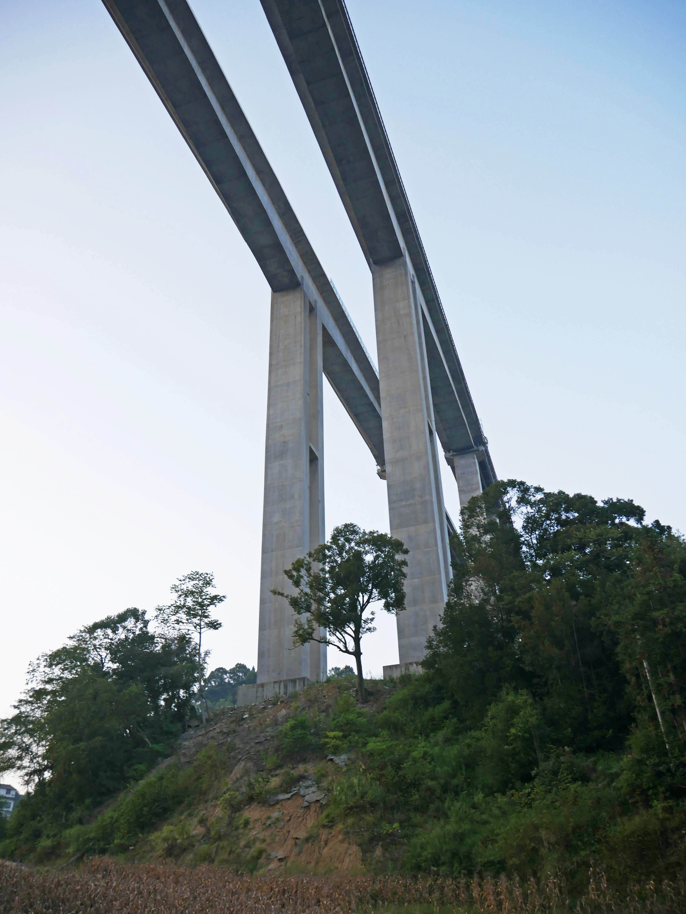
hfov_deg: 49.8
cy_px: 457
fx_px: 739
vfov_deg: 63.4
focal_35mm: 28
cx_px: 343
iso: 200
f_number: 4
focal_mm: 14
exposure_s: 1/160
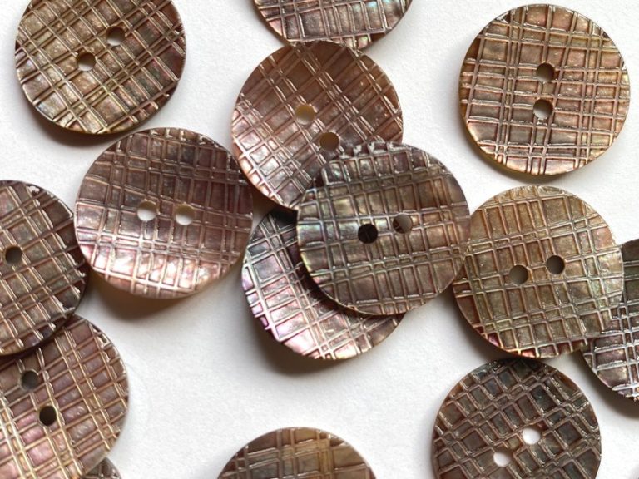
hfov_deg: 67.3
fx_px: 480
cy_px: 240
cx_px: 320
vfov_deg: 53.1
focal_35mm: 26
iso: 32
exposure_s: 1/122
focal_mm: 4.25
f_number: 1.8
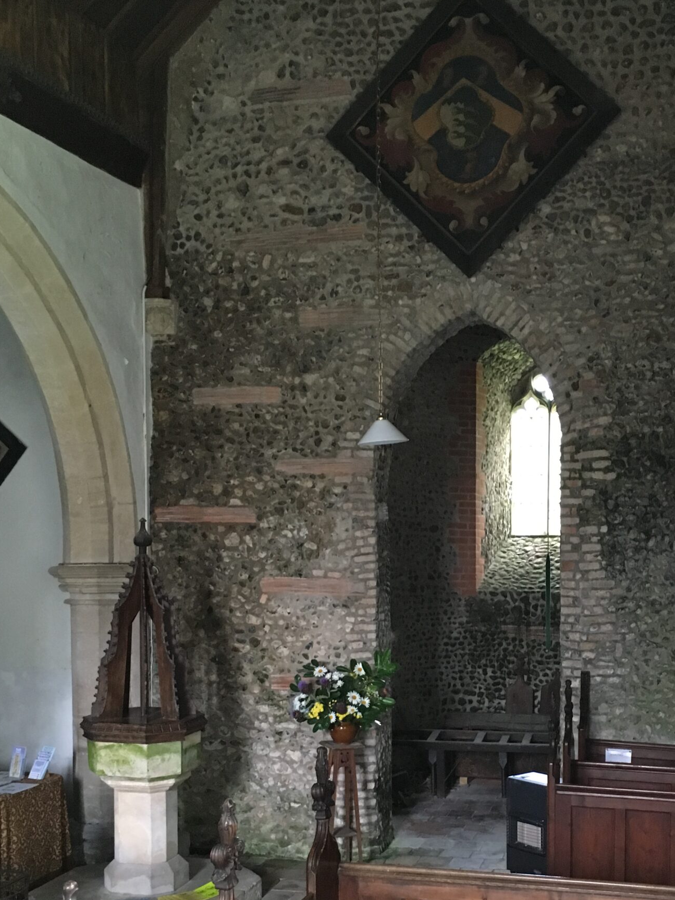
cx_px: 428
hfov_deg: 33.4
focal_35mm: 43
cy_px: 597
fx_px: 1118
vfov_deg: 43.3
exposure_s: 1/17
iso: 200
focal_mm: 4.15
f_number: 2.2
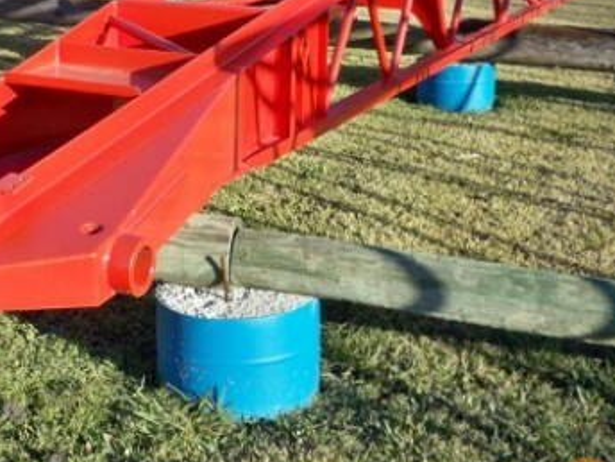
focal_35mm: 63
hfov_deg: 29.6
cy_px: 124
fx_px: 1119
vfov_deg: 23.1
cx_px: 80
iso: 64
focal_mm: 6.3
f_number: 3.1
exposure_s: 1/500
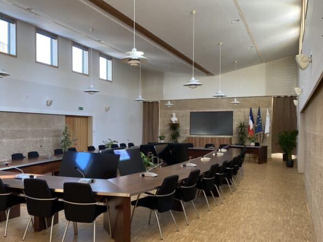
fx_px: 317
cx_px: 123
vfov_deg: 41.7
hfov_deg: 53.4
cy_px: 136
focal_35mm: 34
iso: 125
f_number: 1.8
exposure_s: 1/121
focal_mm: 4.25
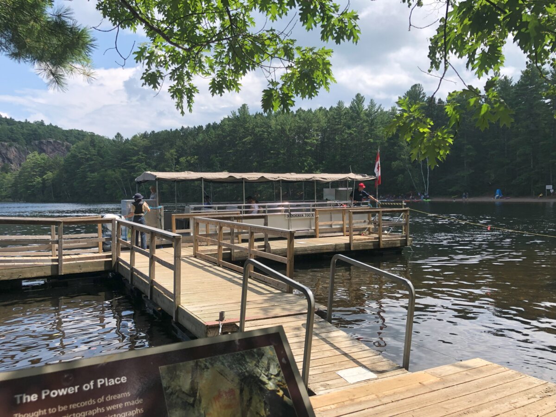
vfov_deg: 49.7
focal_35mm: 28
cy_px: 208
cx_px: 278
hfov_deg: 63.4
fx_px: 450
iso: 20
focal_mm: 3.99
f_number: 1.8
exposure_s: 1/1372
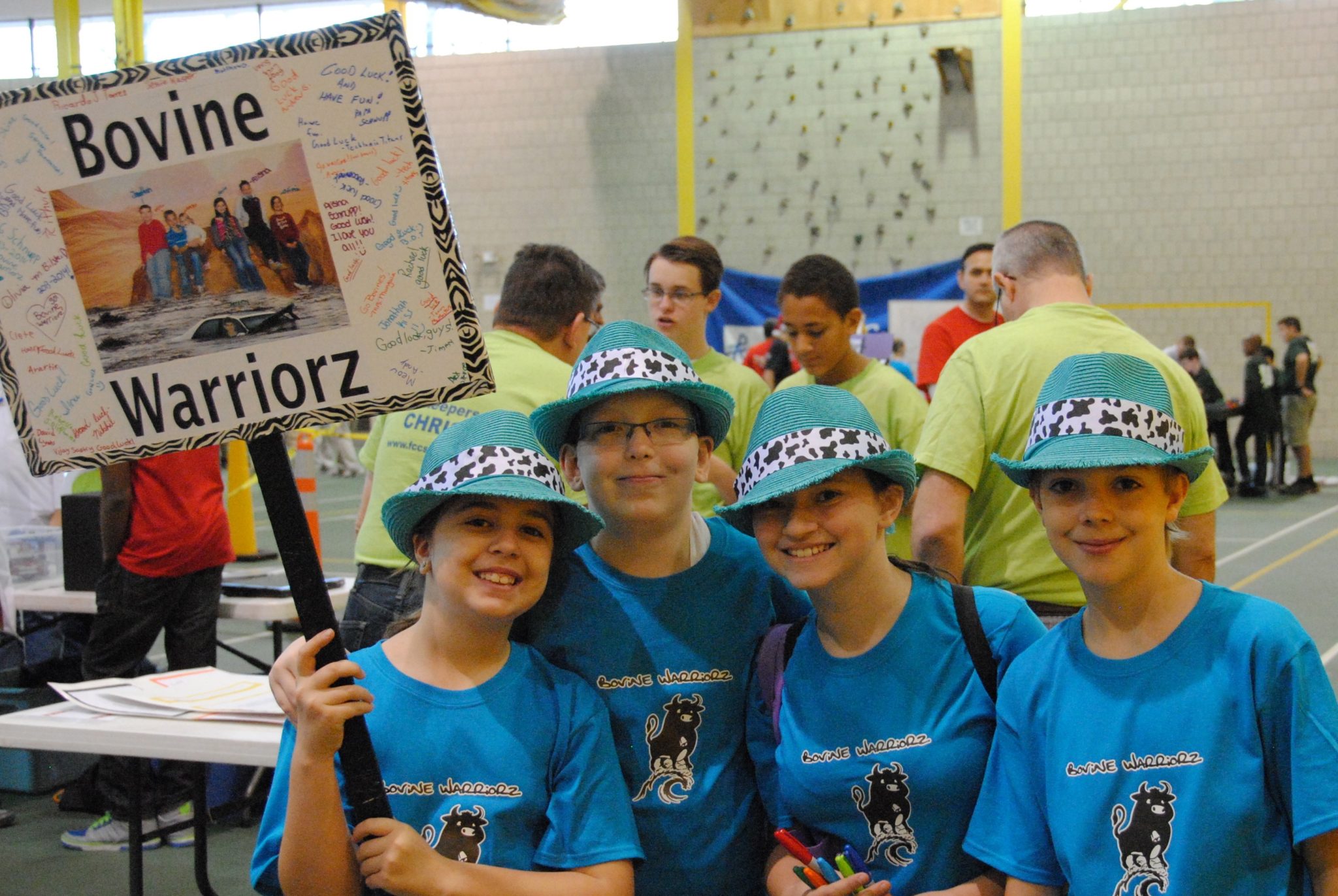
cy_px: 448
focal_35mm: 42
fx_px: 1563
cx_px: 669
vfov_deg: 32.0
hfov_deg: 46.3
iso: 1600
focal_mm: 28
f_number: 4
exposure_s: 1/30
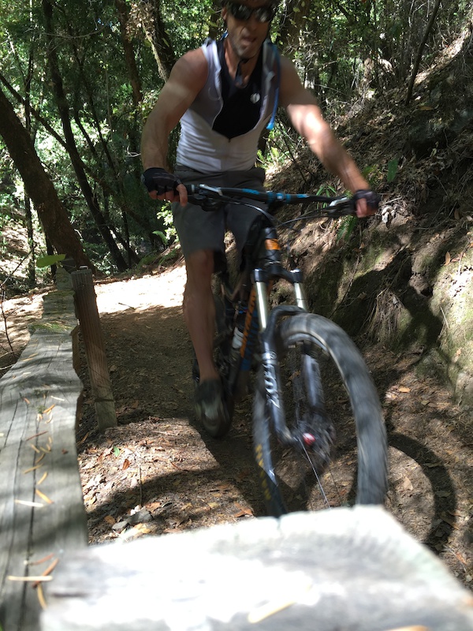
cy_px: 316
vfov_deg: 61.7
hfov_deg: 48.2
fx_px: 528
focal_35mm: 29
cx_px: 236
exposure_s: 1/40
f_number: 2.2
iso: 32
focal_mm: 4.15
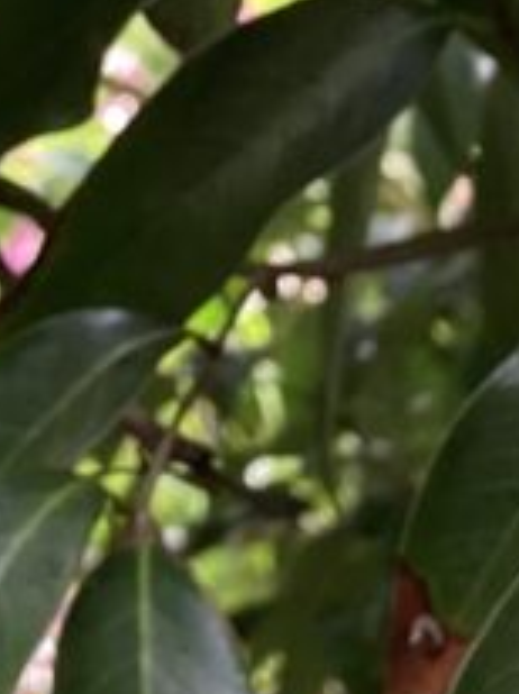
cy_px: -118
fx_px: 4187
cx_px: -270
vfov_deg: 9.4
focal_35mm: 209
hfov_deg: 7.0
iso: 50
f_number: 1.8
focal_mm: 3.99
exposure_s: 1/121
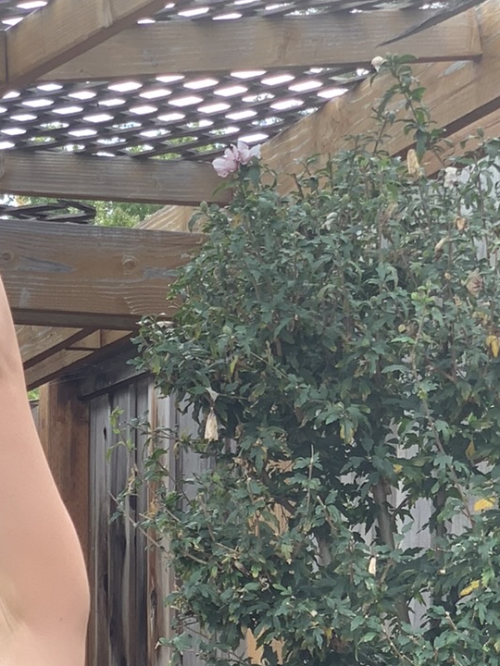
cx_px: 4
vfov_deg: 12.9
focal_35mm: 148
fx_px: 2850
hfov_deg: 10.0
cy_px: 882
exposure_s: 1/122
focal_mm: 6
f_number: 2.4
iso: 20
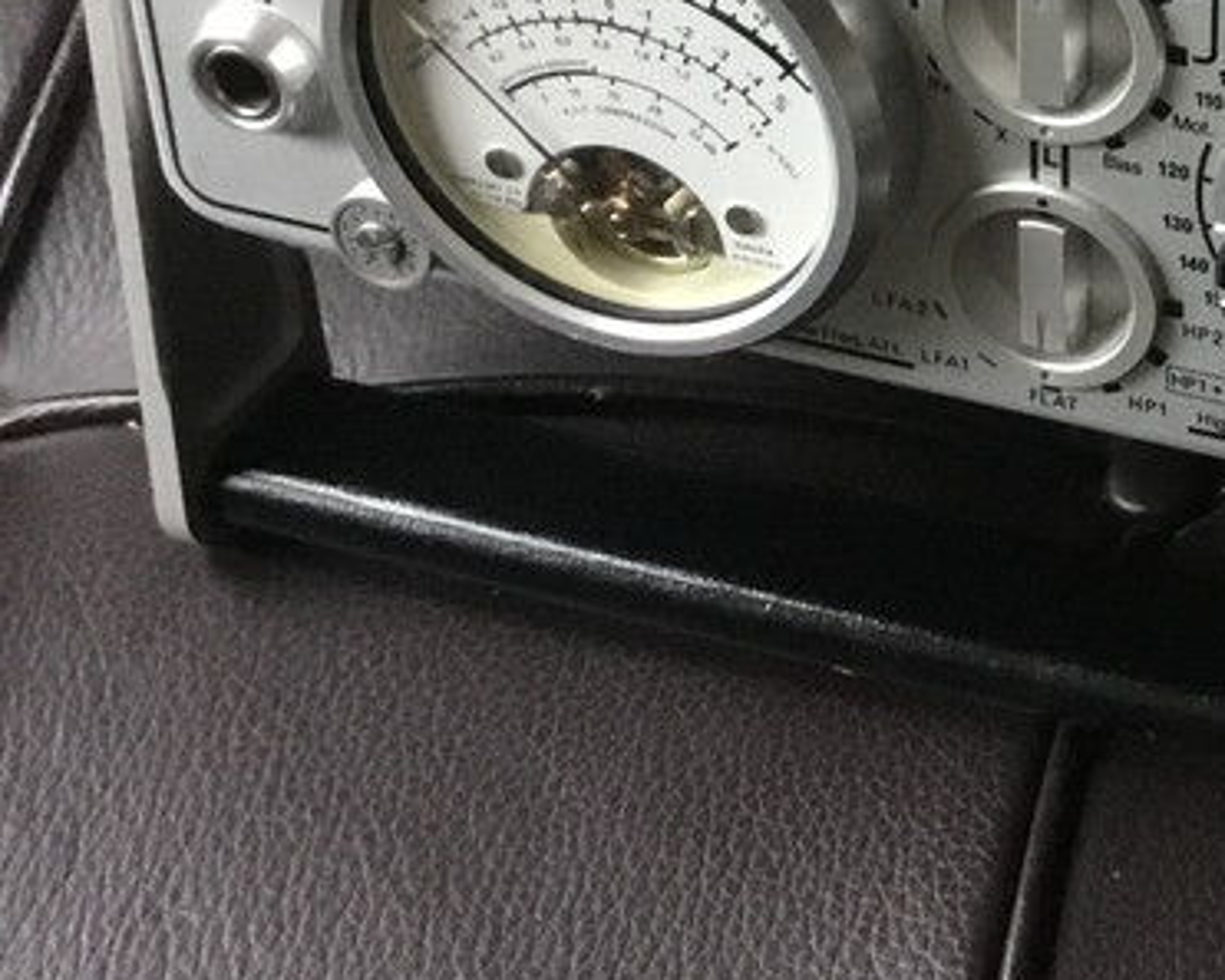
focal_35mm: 87
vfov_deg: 17.3
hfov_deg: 19.5
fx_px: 3155
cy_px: 46
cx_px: 1758
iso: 250
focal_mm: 3.3
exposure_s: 1/20
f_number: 2.4
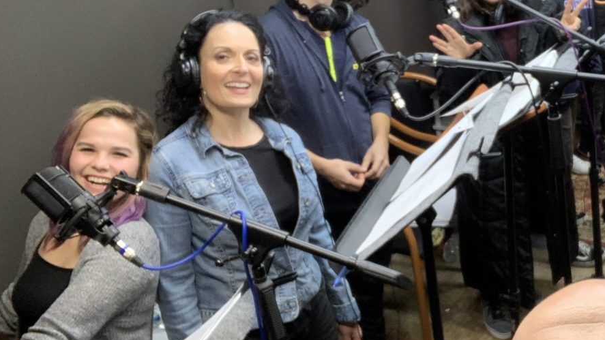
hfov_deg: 37.2
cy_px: 151
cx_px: 431
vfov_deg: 21.8
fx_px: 882
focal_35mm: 55
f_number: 2.2
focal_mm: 2.87
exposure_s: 1/60
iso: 200
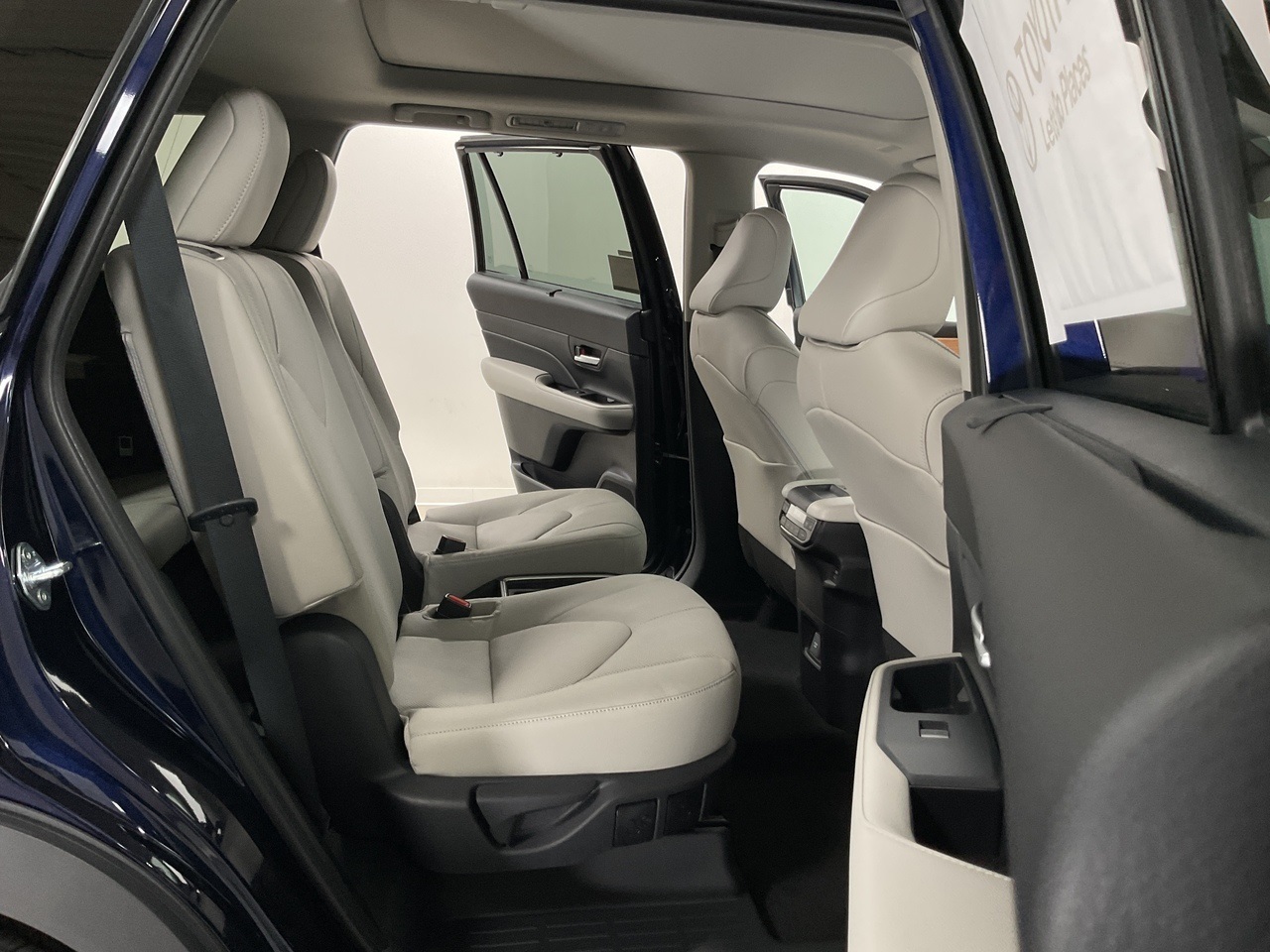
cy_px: 476
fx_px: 1064
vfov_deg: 48.2
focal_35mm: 29
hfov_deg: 61.7
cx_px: 635
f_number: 1.8
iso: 50
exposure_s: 1/120
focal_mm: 3
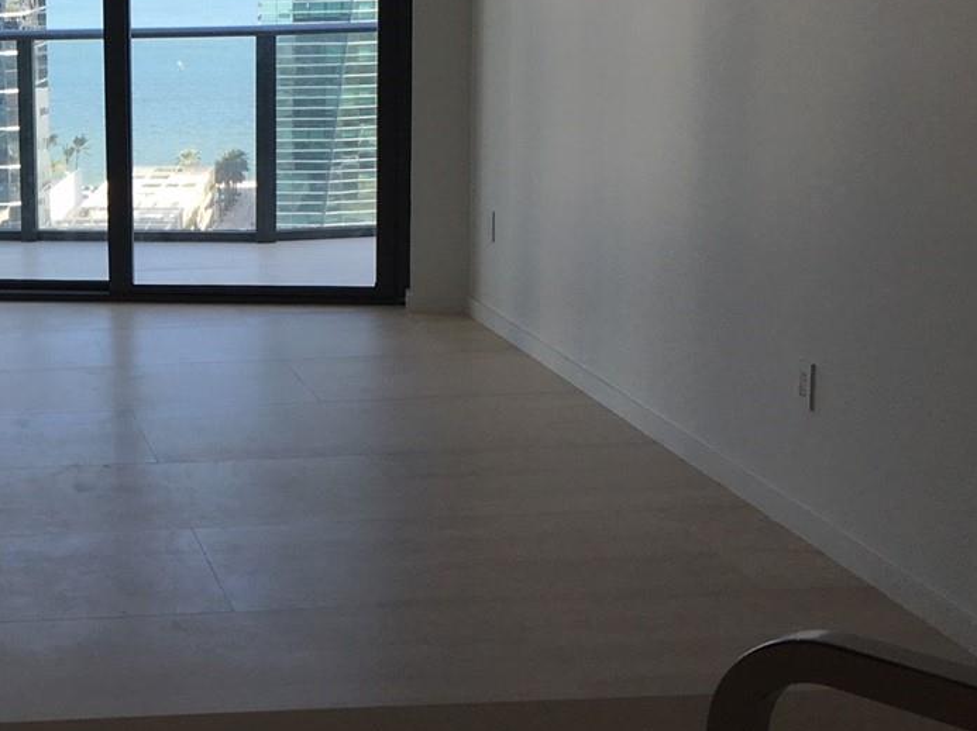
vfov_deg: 21.8
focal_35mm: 67
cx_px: -24
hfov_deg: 27.2
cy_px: 239
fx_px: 1890
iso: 25
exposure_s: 1/195
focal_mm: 4.15
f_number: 2.2
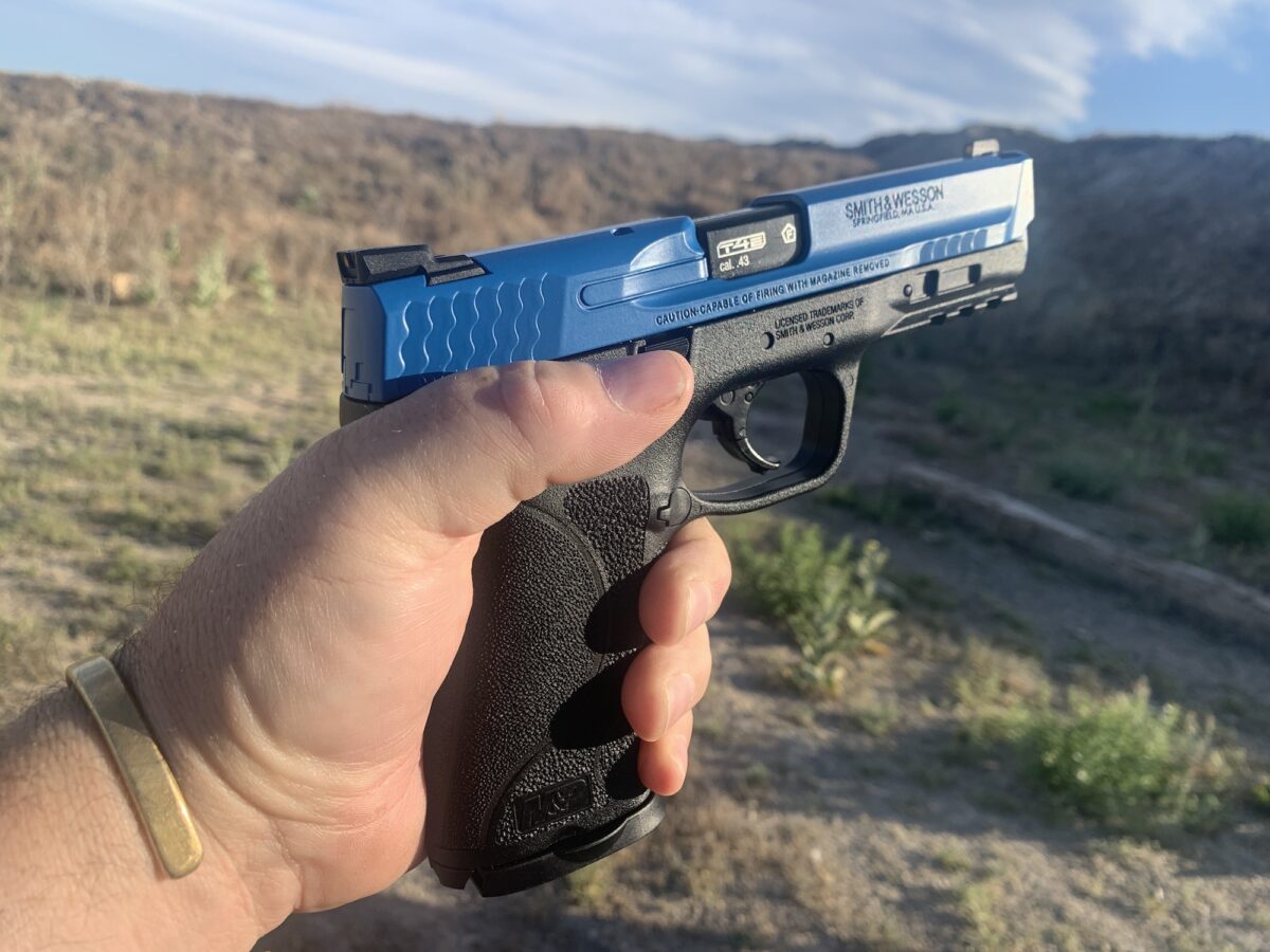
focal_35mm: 26
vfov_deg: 53.1
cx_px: 635
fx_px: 954
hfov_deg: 67.3
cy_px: 476
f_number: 1.8
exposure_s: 1/1266
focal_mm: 4.25
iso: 25
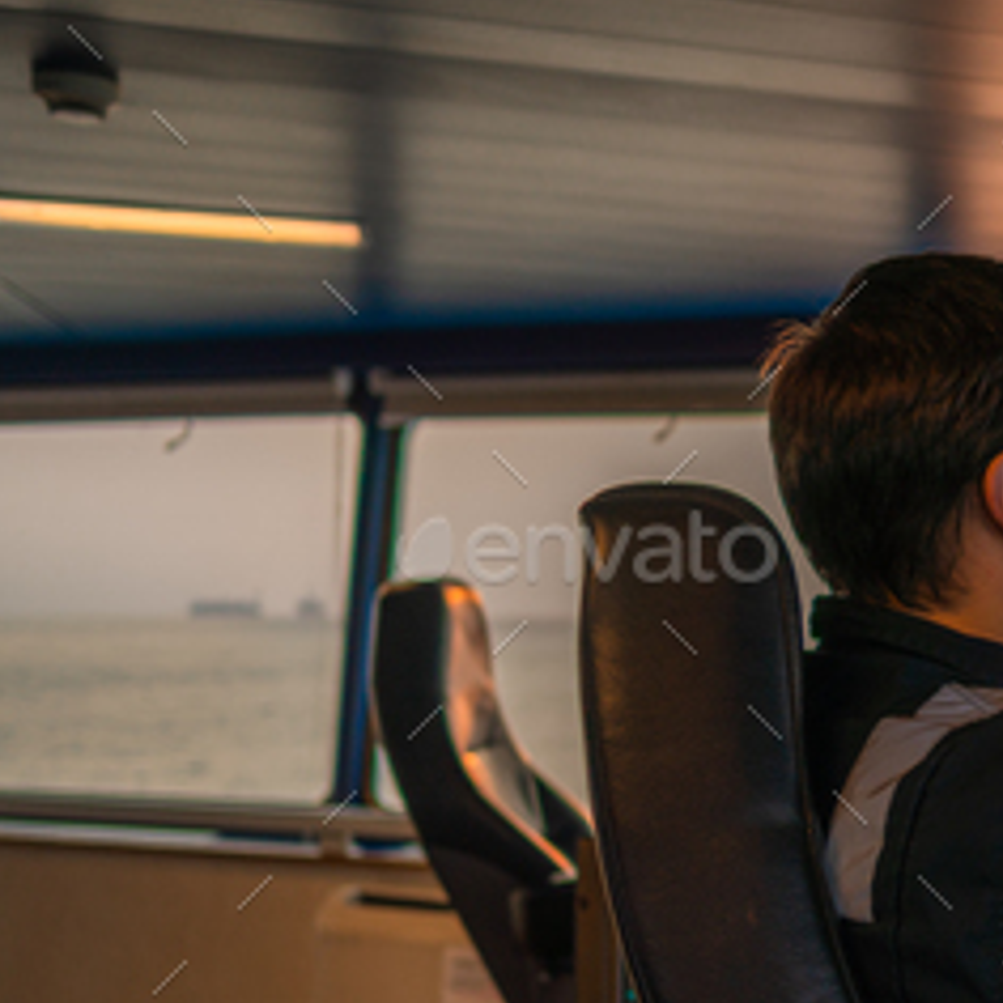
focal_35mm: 51
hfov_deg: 28.8
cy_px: 750
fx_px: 1672
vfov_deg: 32.8
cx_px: 1211
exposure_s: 1/320
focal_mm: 16
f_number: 1.4
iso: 100
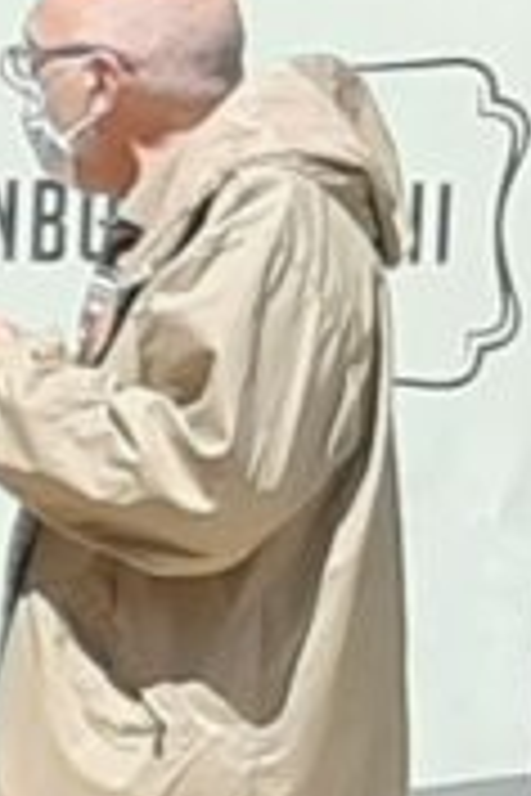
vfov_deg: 8.7
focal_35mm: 235
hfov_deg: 5.3
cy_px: 868
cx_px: -1467
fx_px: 5199
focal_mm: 3.93
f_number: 1.7
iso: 40
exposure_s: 1/1887
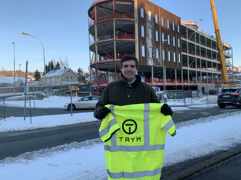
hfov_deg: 67.3
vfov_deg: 53.1
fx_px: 181
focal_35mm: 26
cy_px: 90
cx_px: 120
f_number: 1.8
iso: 25
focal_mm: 4.25
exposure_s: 1/255
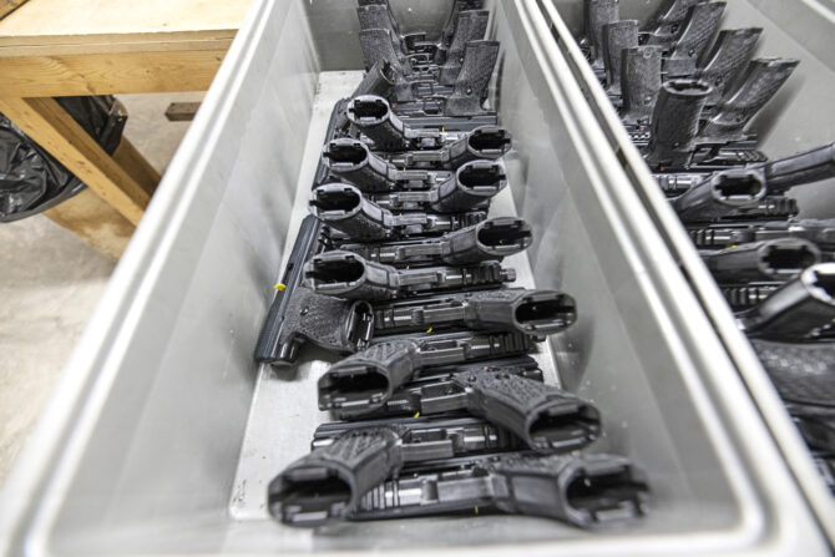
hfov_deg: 104.2
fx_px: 325
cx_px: 418
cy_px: 278
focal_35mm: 14
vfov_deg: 81.2
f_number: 2.8
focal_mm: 14
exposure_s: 1/125
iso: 1000
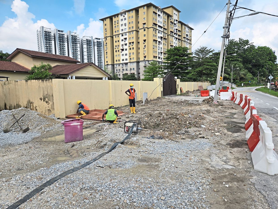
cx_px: 139
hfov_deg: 73.9
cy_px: 104
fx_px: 185
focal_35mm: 23
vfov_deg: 58.9
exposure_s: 1/1765
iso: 25
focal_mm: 5.4
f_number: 1.8
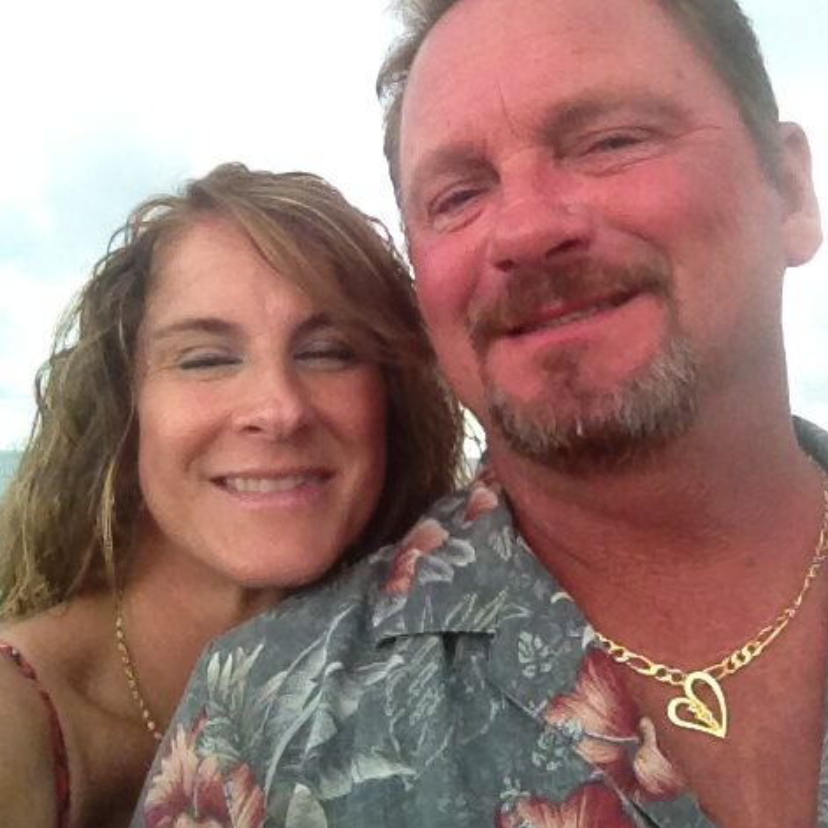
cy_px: 323
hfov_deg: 40.0
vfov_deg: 39.8
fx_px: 1137
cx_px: 408
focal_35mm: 42
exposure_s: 1/455
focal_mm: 1.85
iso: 250
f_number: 2.4
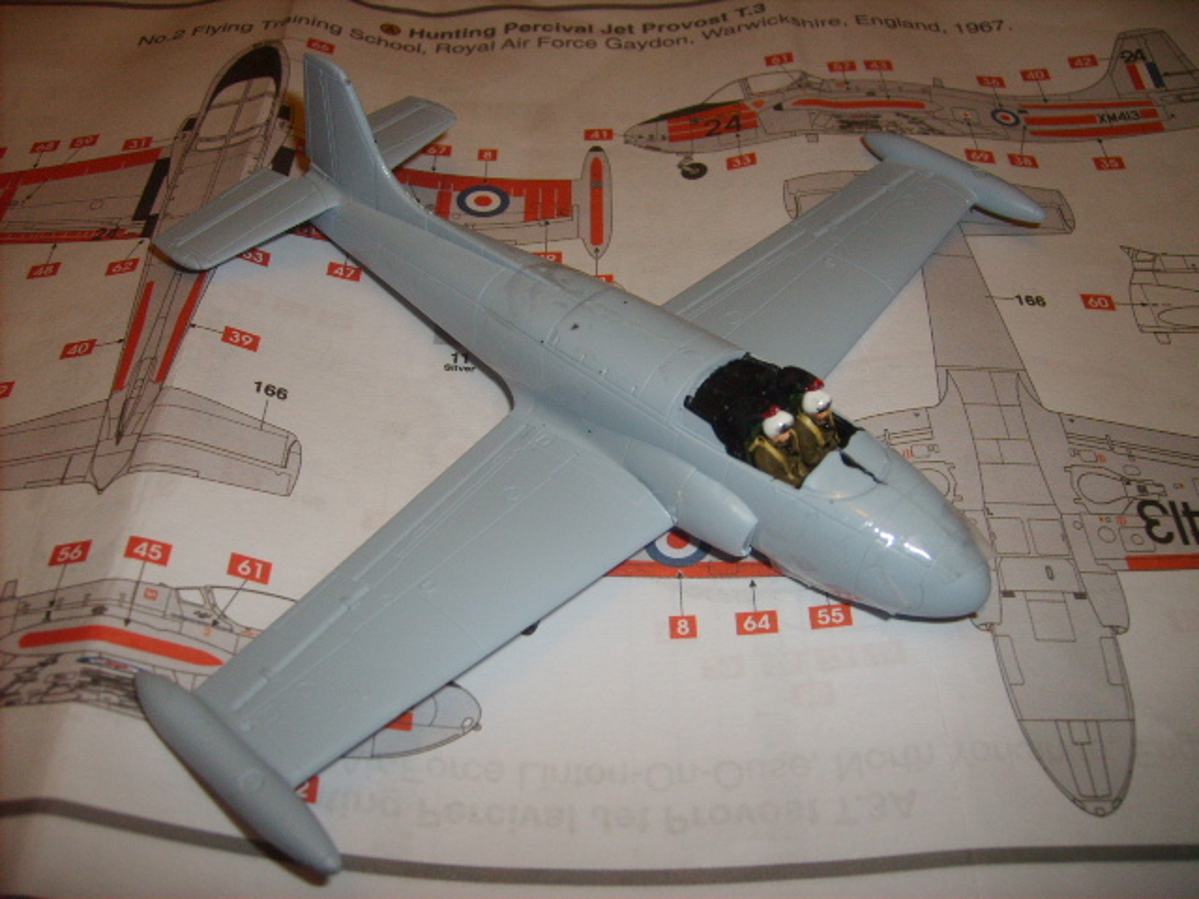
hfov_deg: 52.6
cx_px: 600
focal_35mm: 35
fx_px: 1212
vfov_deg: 40.7
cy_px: 450
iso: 100
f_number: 2.8
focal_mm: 5.8
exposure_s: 1/45
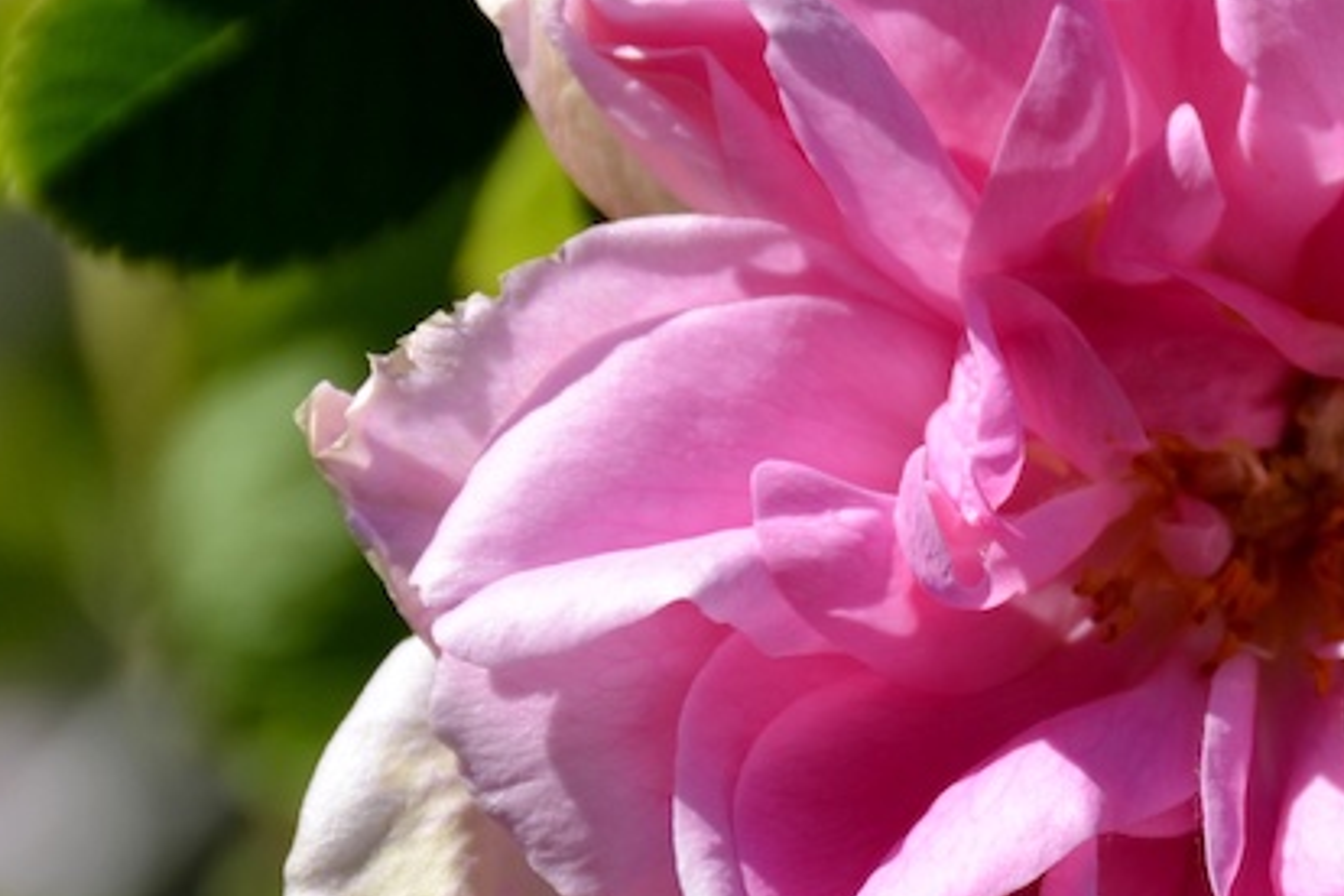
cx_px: 1393
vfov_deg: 3.0
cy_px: 399
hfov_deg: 4.5
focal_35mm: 456
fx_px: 17039
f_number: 8
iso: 100
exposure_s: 1/250
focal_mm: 105
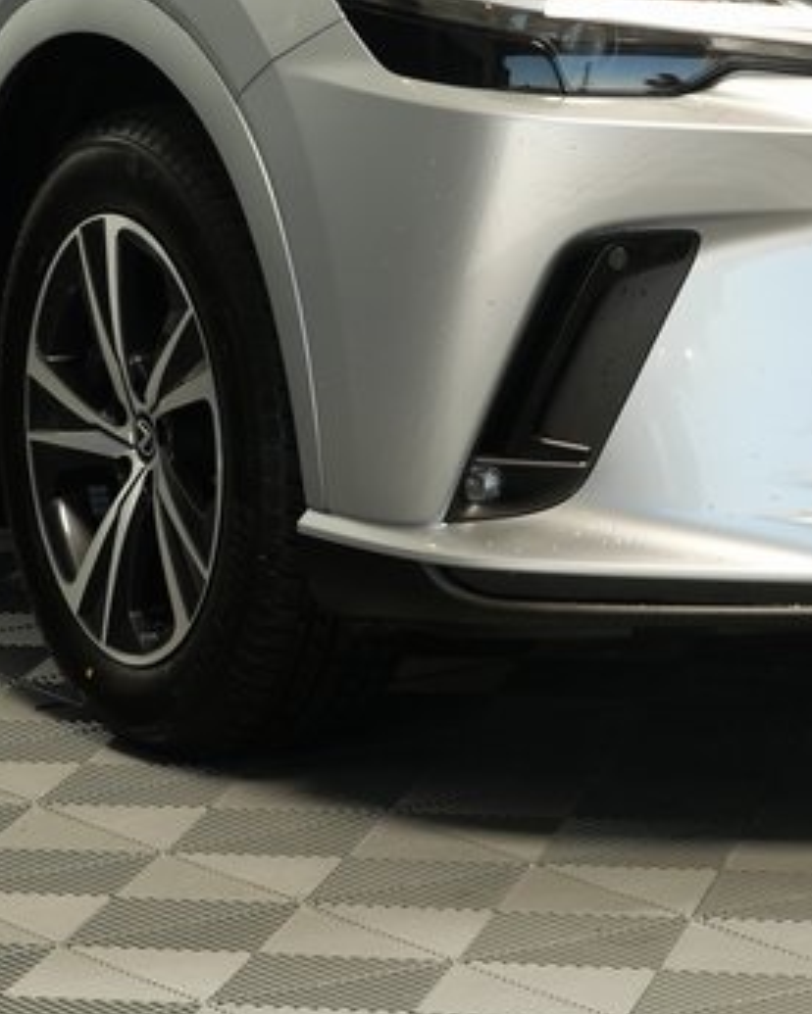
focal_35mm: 145
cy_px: 226
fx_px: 4356
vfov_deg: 13.2
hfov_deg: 10.6
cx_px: 435
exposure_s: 1/200
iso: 250
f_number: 5
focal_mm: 25
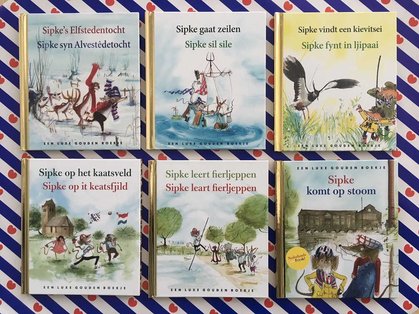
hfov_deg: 61.7
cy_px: 157
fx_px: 351
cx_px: 210
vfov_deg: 48.2
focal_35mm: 29
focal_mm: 4.15
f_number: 2.2
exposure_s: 1/33
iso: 40
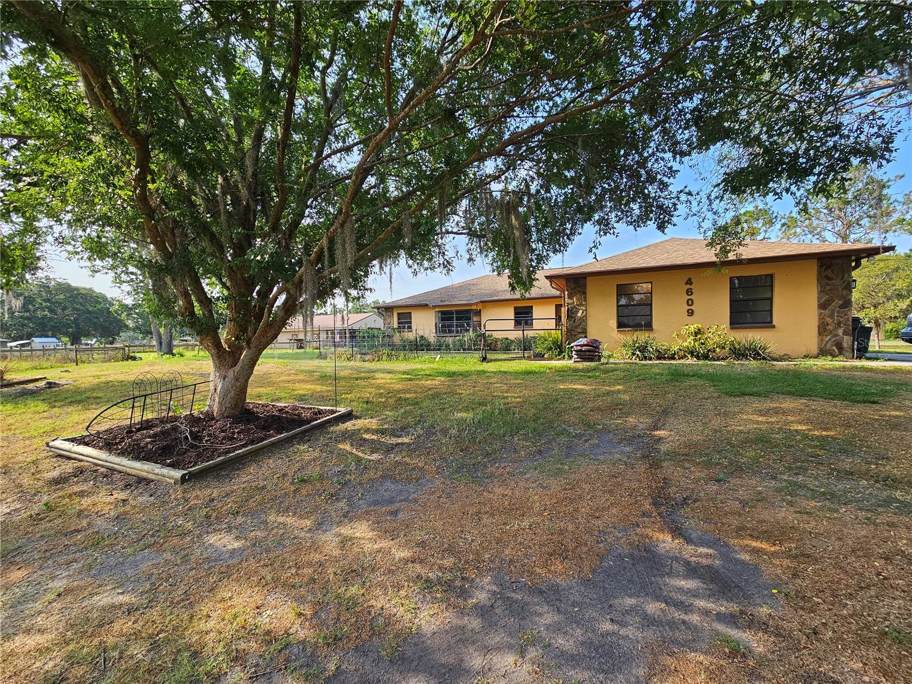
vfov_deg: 89.9
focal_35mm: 13
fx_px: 343
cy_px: 342
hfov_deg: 106.2
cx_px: 456
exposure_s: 1/349
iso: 50
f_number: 2.2
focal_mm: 2.2
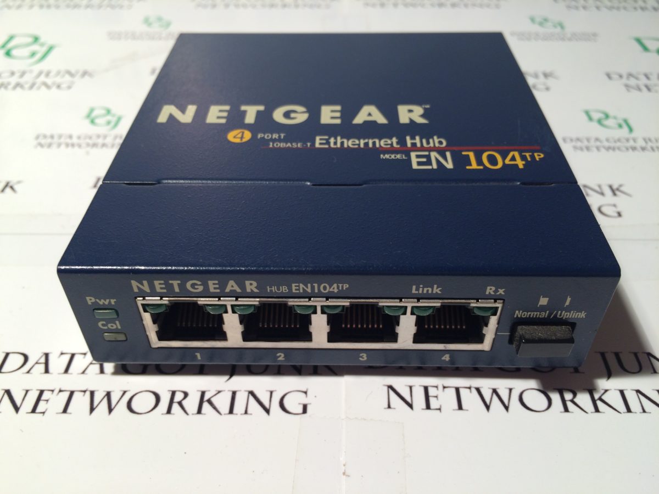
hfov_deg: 61.7
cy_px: 247
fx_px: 552
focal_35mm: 29
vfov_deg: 48.2
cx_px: 330
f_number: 2.2
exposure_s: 1/60
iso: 40
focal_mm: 4.15
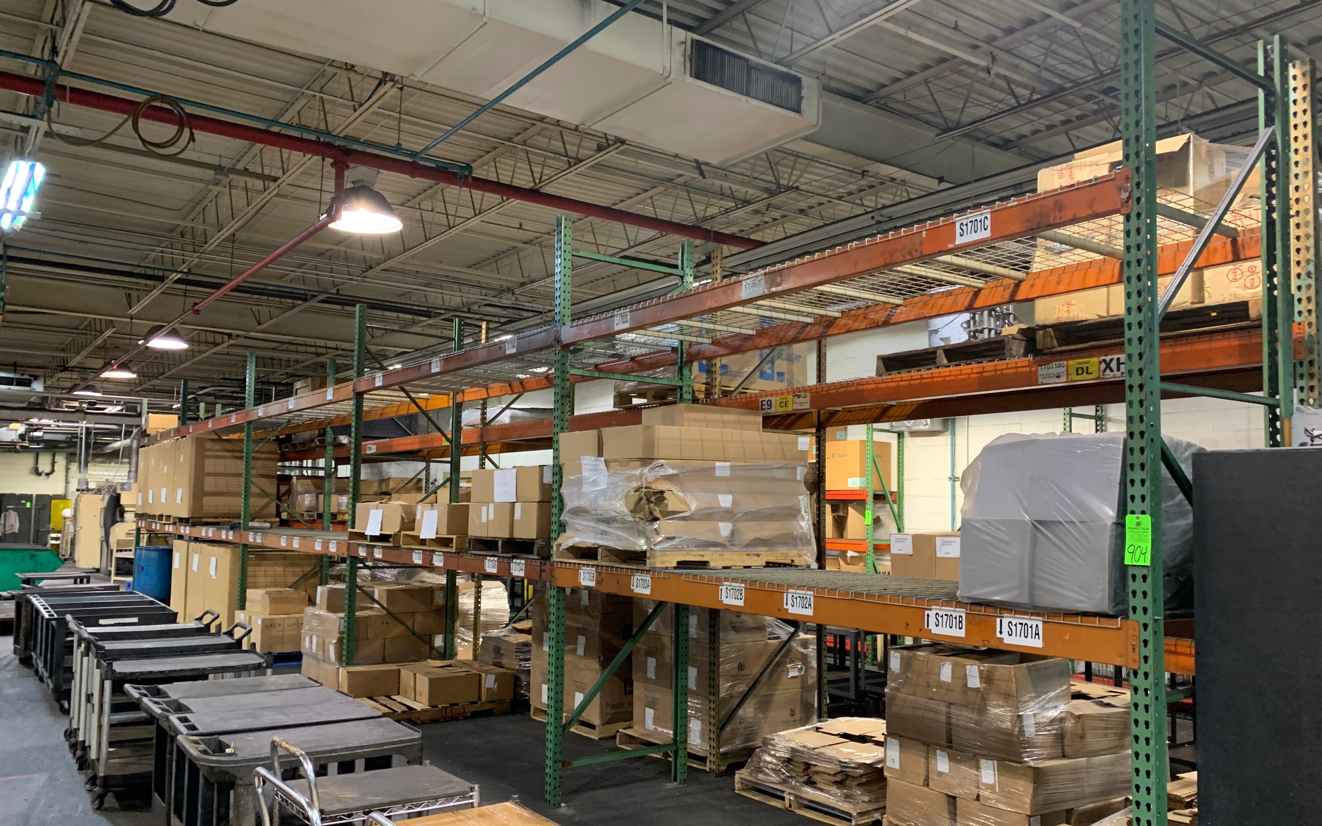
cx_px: 655
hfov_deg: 66.5
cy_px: 448
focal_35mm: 28
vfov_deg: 44.5
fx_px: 1009
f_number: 1.8
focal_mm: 4.25
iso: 250
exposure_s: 1/40
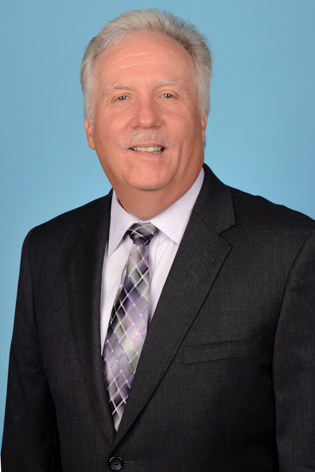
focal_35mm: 123
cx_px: 158
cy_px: 236
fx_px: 1614
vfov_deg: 16.7
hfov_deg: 11.1
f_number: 16
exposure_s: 1/160
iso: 100
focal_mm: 82
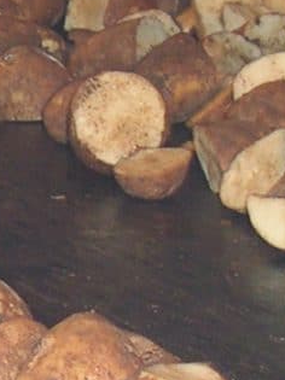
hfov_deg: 6.0
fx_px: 2713
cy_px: 247
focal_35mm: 247
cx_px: 8
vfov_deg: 8.0
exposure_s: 1/60
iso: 100
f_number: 2.8
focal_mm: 8
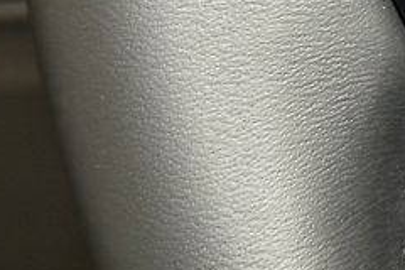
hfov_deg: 9.3
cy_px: -206
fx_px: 2396
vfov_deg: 6.3
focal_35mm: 213
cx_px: 680
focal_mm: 6.86
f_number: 1.78
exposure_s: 1/40
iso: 250
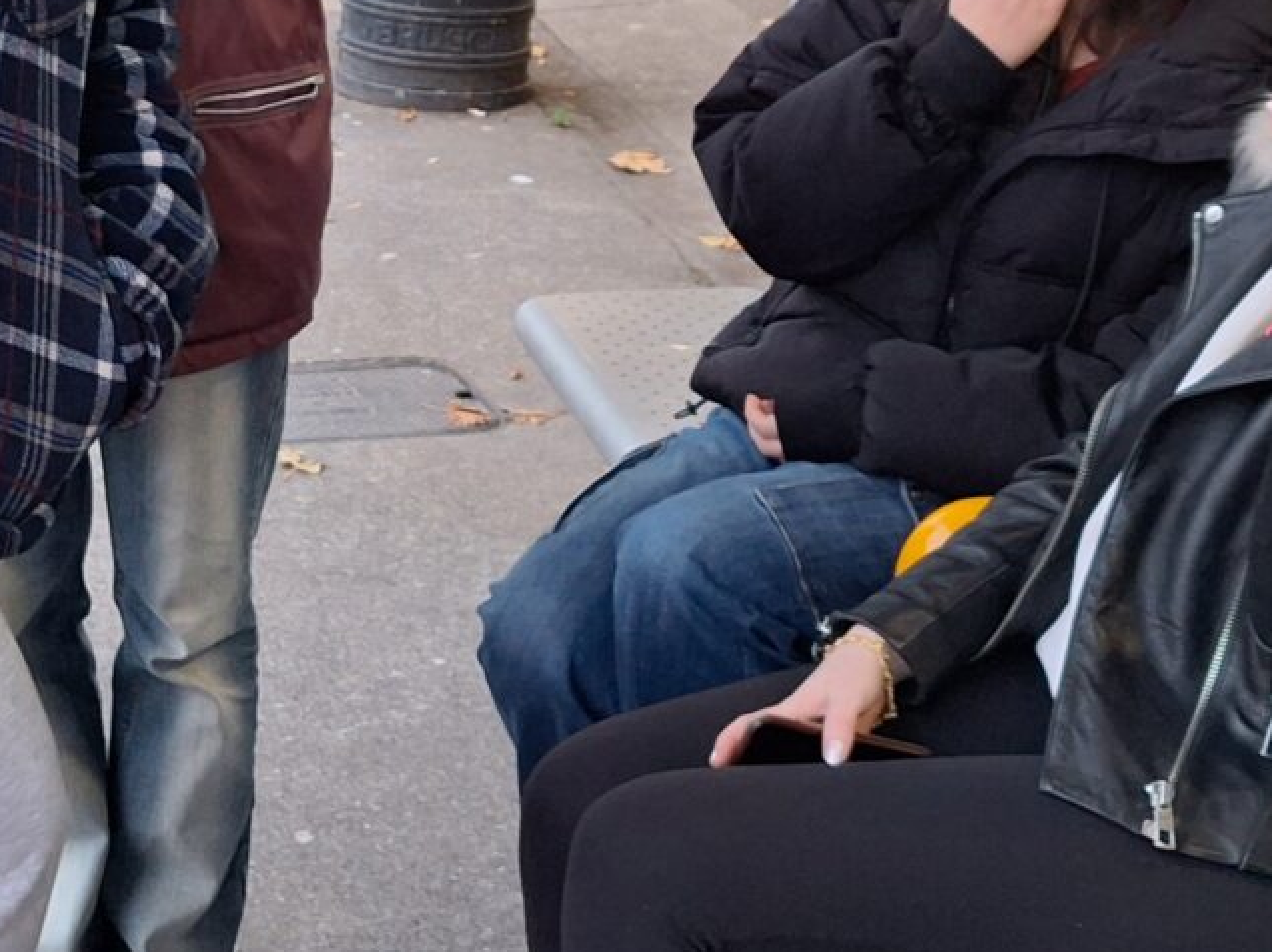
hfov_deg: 26.1
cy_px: -10
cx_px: 363
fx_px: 2718
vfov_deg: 19.3
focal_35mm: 74
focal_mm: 5.54
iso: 250
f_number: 1.8
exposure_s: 1/50
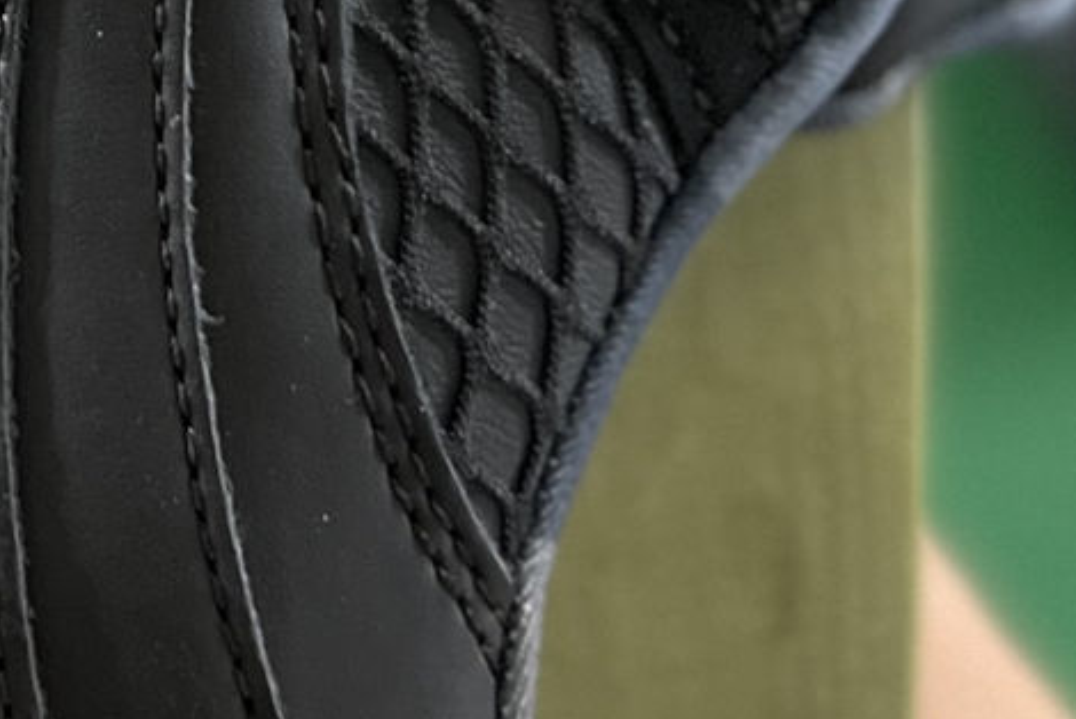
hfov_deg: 17.3
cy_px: -389
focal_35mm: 115
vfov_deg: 11.4
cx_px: -66
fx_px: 3439
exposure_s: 1/33
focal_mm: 5.7
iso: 500
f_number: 1.5
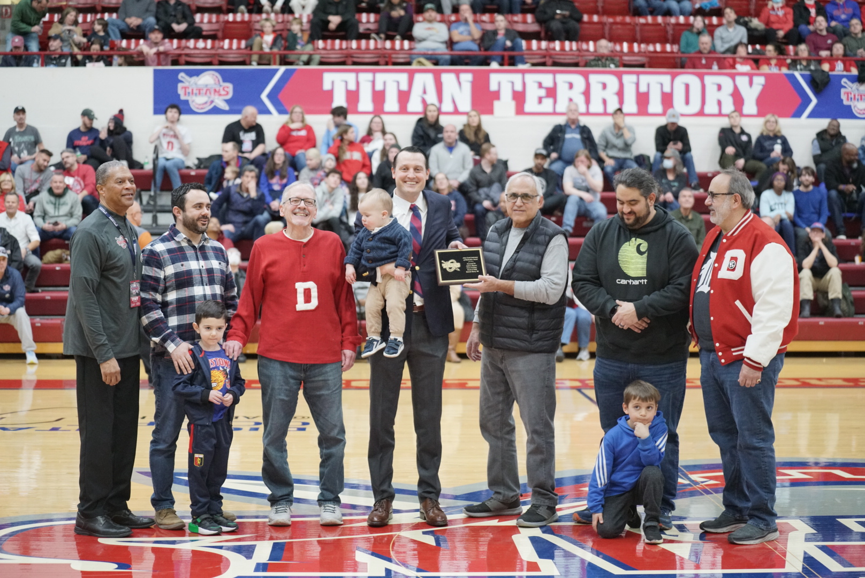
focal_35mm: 70
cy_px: 289
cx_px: 432
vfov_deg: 19.5
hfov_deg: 28.8
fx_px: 1683
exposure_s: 1/400
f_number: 2.8
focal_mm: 70
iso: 4000
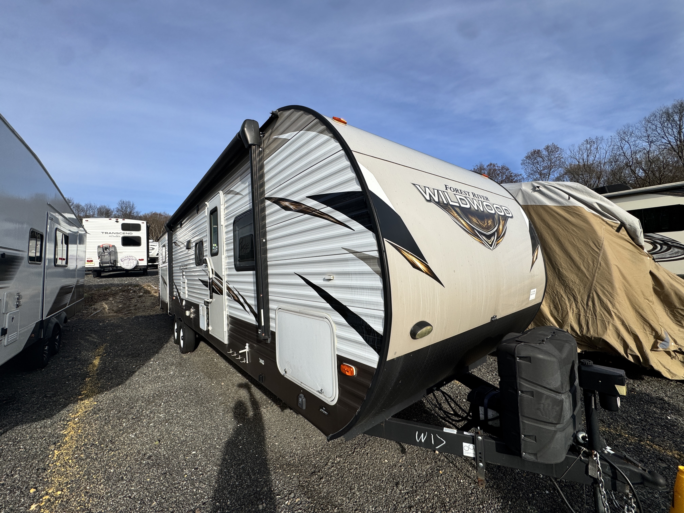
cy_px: 256
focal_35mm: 14
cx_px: 342
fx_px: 277
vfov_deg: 85.7
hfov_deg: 102.1
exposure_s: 1/2208
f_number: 2.2
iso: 50
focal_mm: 2.22
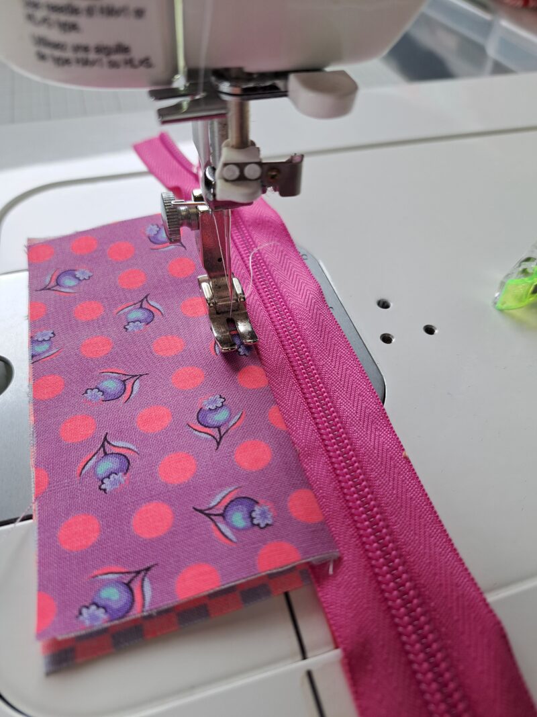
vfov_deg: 71.6
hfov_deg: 56.8
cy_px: 358
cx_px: 268
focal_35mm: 24
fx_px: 497
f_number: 1.8
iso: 50
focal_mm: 5.23
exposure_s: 1/60
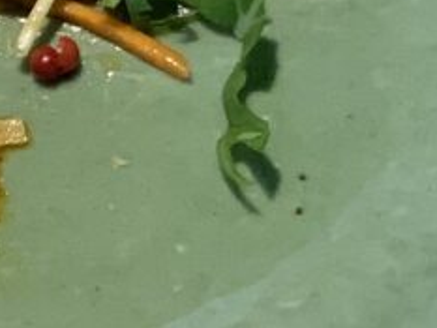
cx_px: -670
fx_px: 4332
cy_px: -420
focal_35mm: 343
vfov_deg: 4.3
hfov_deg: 5.5
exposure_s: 1/50
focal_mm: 6
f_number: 2.4
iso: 64
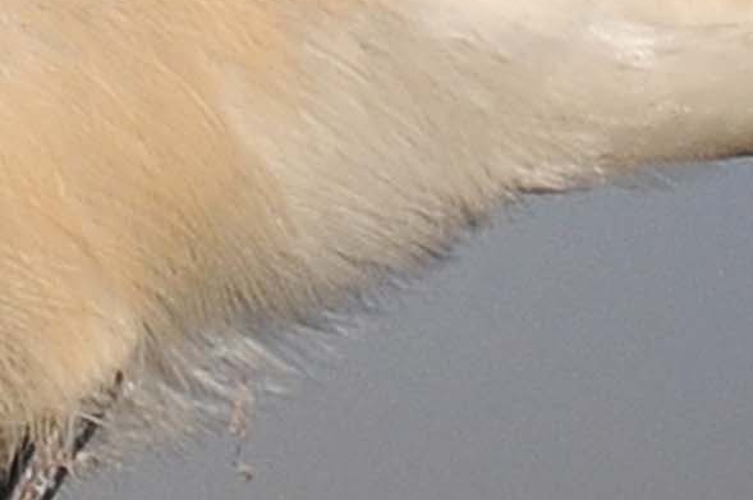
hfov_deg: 0.4
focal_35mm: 5464
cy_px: 52
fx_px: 114131
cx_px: -450
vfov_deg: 0.3
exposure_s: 1/1250
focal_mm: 500
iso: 200
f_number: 5.6
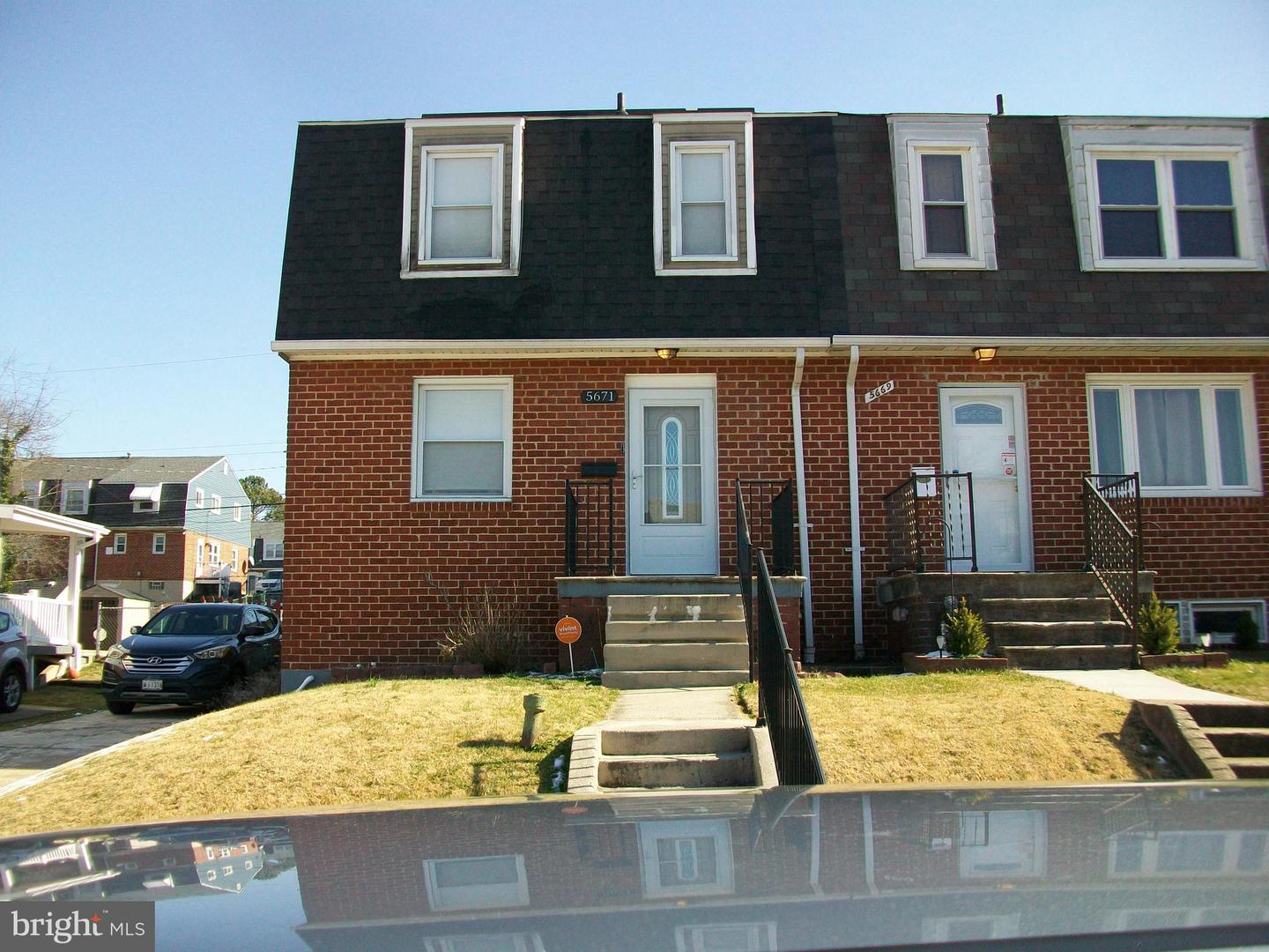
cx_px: 634
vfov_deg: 44.2
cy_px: 476
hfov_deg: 56.8
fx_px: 1173
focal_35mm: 32
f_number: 2.8
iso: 64
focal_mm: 5.7
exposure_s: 1/500
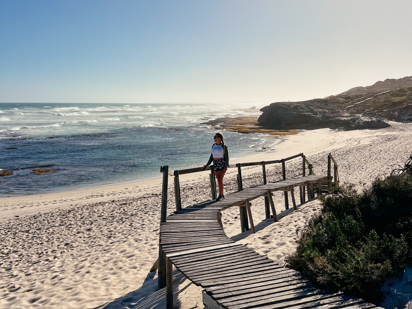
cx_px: 206
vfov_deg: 53.1
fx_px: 309
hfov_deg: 67.3
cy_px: 154
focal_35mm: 26
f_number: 1.5
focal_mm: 5.7
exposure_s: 1/16000
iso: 50
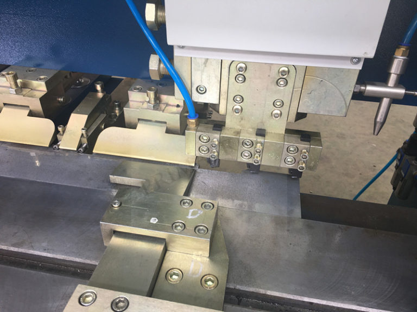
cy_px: 156
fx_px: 349
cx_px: 208
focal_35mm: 29
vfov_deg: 48.2
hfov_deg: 61.7
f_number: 2.2
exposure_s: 1/50
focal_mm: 4.15
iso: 25
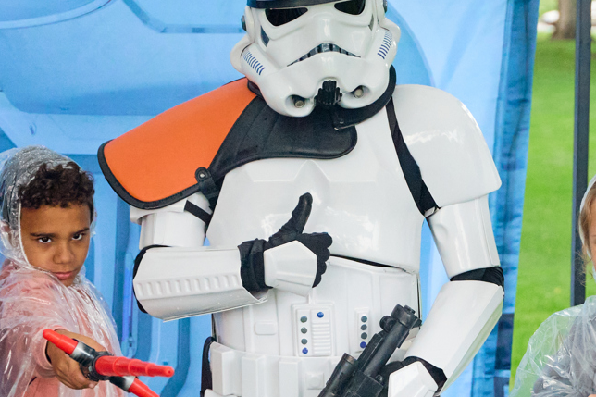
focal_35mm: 151
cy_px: 309
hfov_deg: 13.6
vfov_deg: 9.1
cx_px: 287
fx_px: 2502
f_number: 2.8
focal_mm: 48.7
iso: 3200
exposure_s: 1/2500
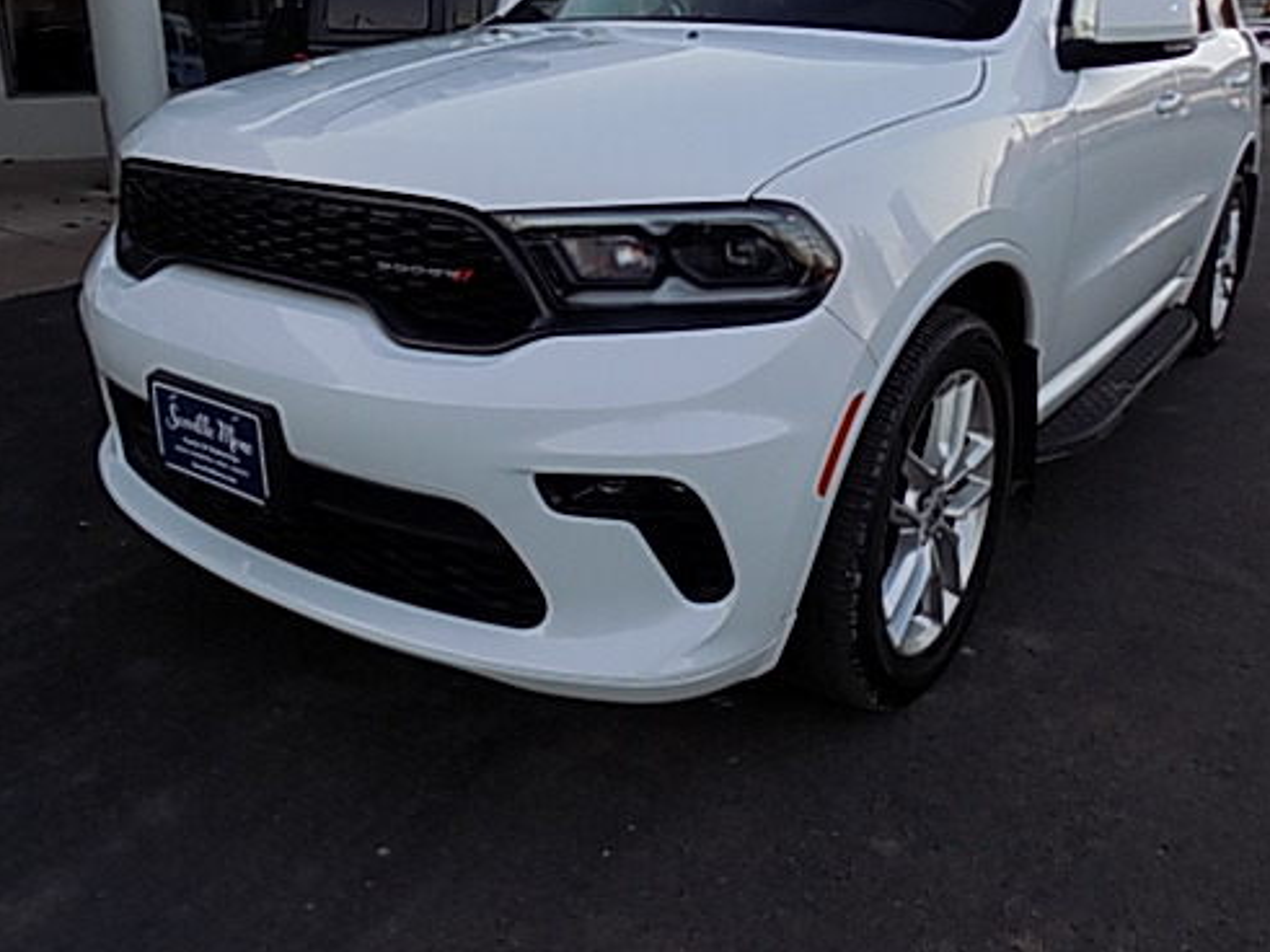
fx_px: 1100
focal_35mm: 30
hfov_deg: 60.0
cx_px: 660
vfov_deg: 46.2
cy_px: 339
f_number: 3.1
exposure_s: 1/100
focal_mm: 4
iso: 80
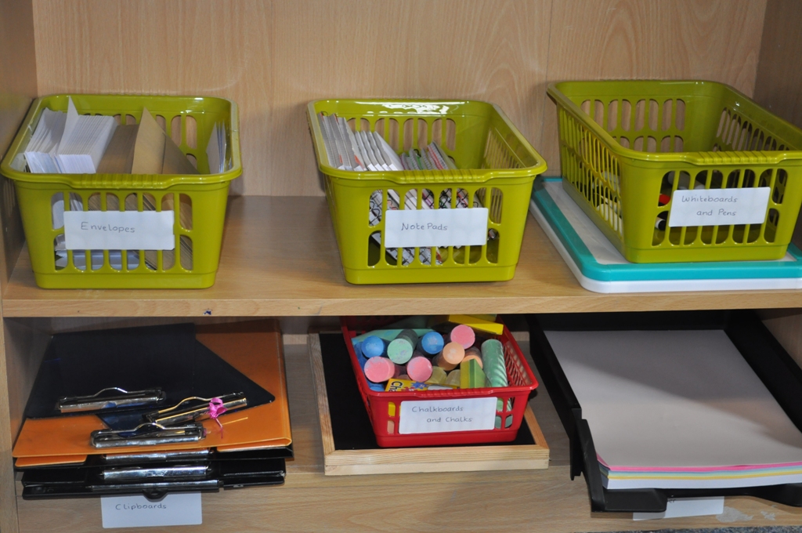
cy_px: 266
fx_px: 1335
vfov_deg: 22.6
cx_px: 401
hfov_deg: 33.4
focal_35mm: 60
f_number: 5.3
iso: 800
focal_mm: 40
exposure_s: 1/60
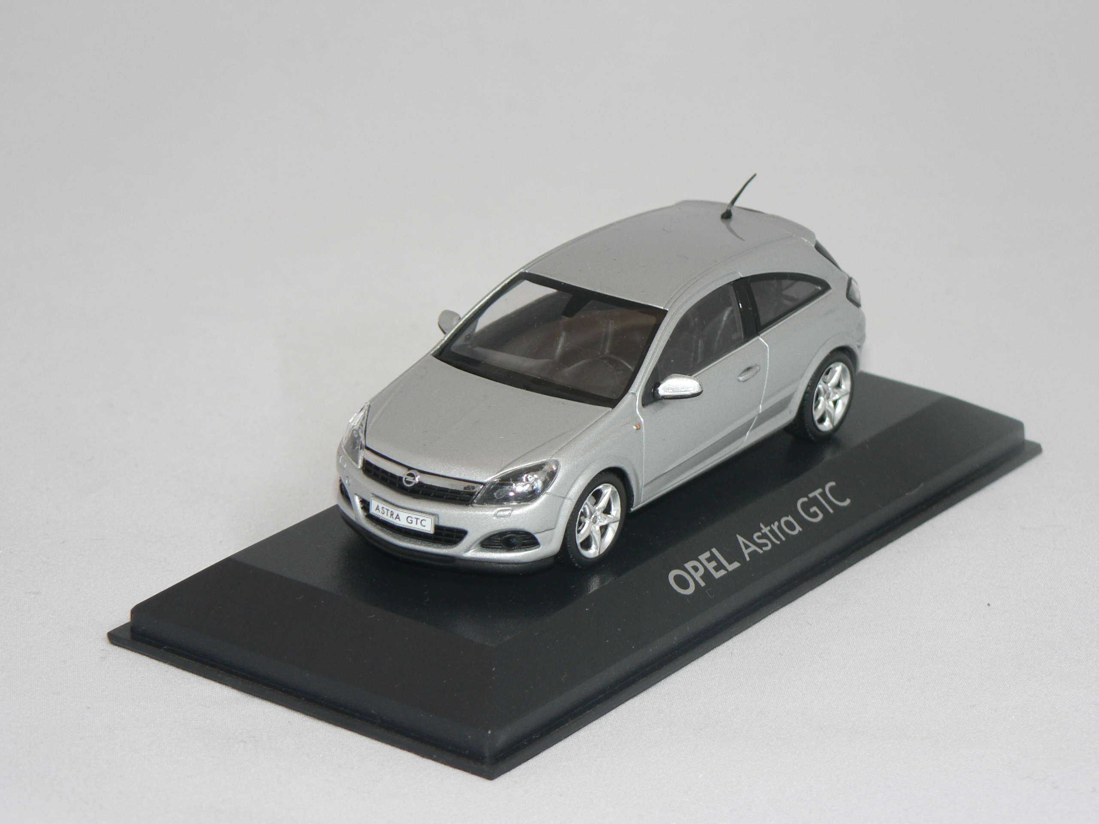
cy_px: 412
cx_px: 550
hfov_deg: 15.9
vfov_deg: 12.0
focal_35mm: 124
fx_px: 3937
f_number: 3.2
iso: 80
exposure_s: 1/60
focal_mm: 20.7
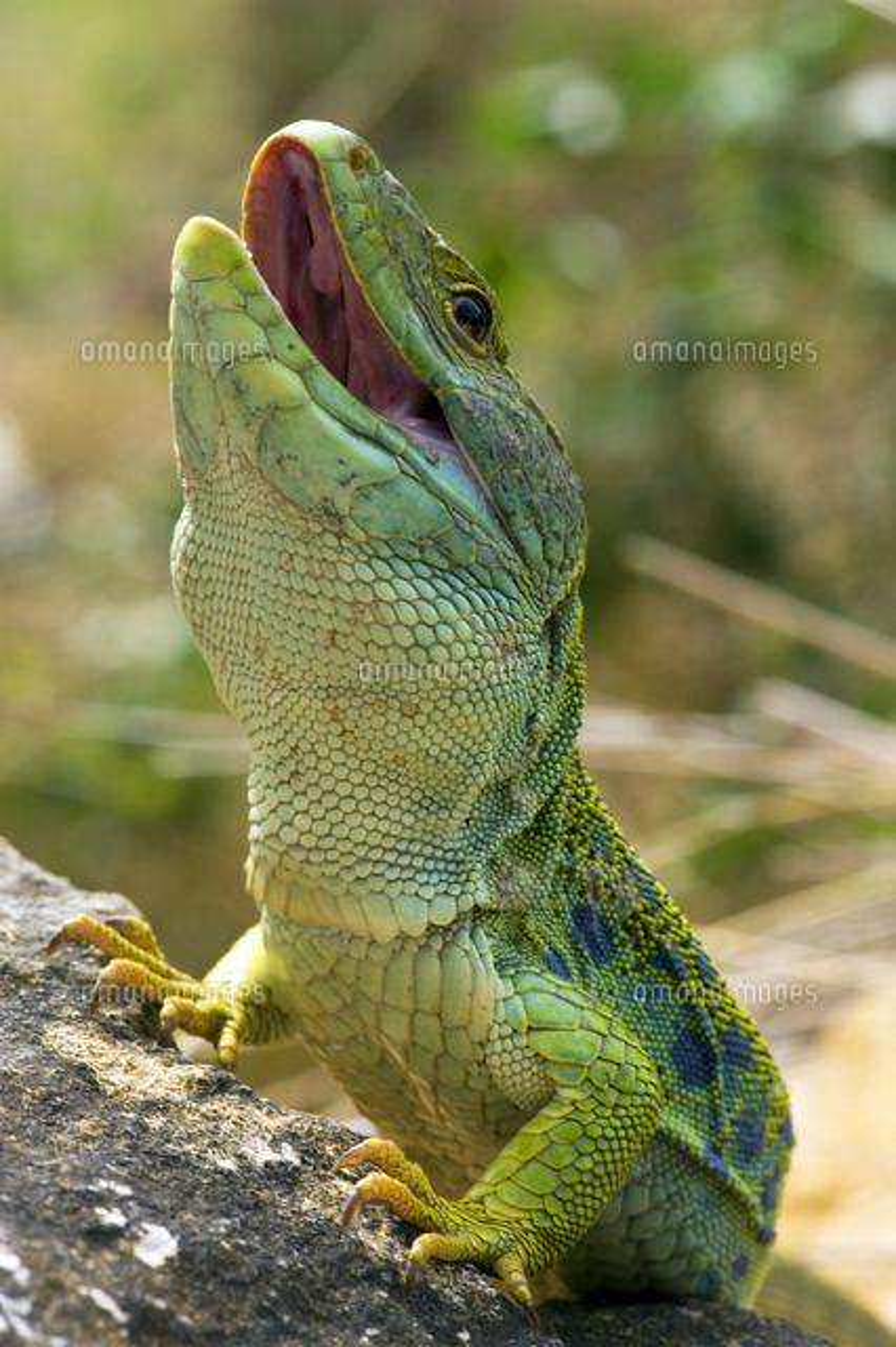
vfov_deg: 19.5
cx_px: 448
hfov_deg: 13.0
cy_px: 674
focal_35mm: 105
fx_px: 3924
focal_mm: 105
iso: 250
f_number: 18
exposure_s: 1/100
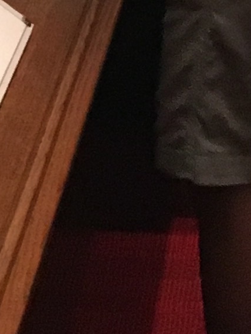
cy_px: -666
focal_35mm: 205
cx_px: 385
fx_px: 1980
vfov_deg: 8.2
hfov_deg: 7.1
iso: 200
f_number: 2.2
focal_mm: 4.15
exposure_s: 1/20
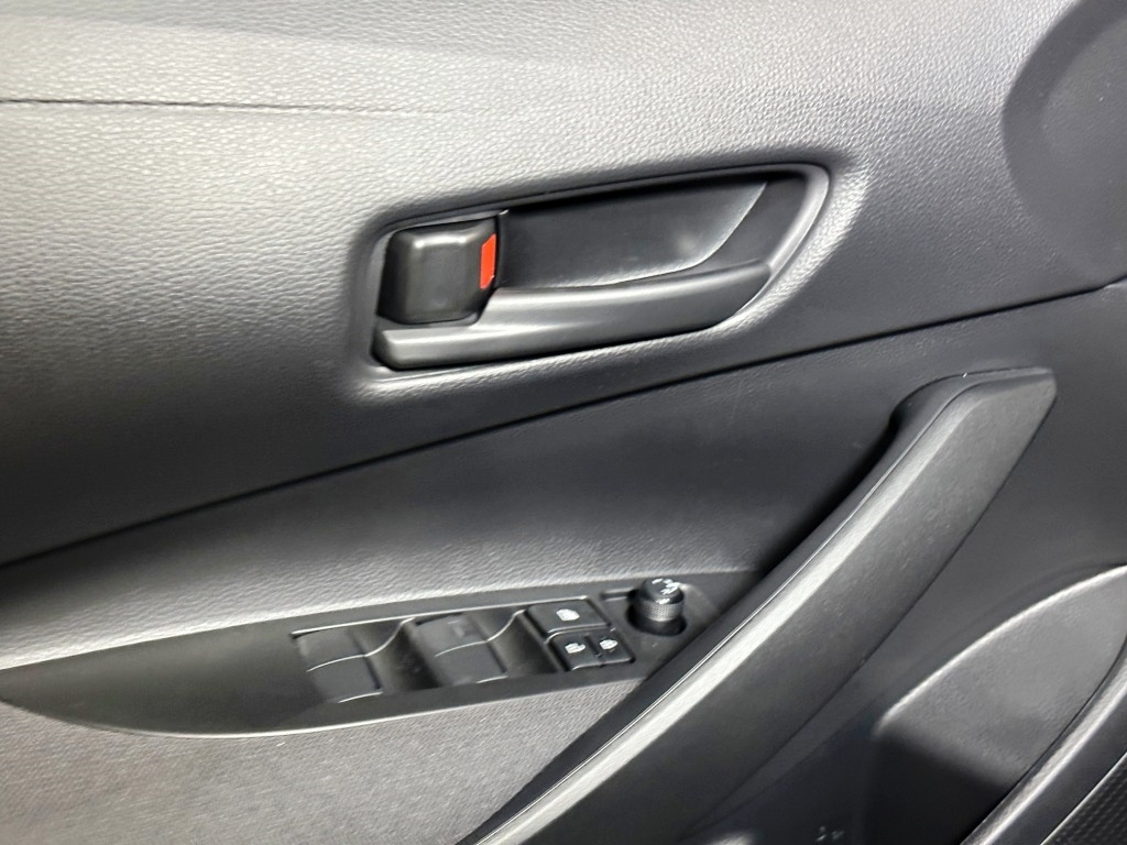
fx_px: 1563
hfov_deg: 39.7
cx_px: 564
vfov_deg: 30.3
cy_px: 422
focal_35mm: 48
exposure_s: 1/30
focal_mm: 6.86
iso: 500
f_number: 1.78
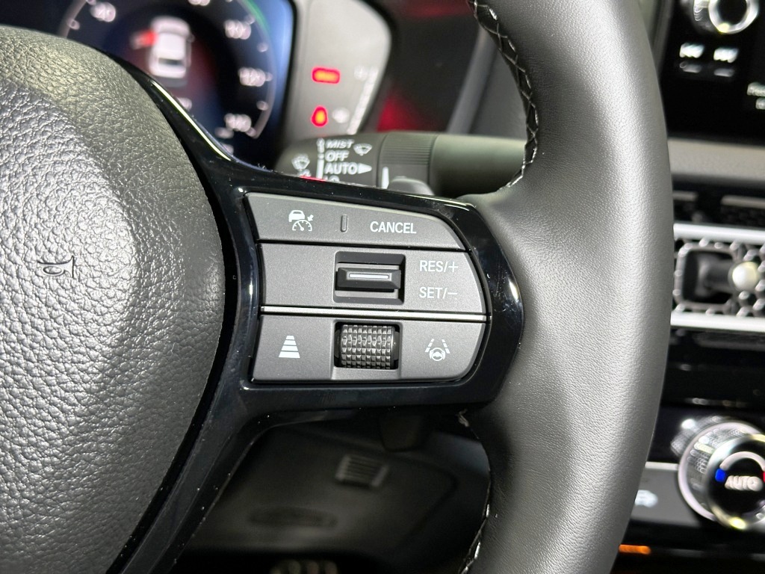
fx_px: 1061
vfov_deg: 30.3
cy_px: 287
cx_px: 382
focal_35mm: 48
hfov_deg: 39.7
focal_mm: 6.86
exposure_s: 1/30
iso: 400
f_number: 1.78
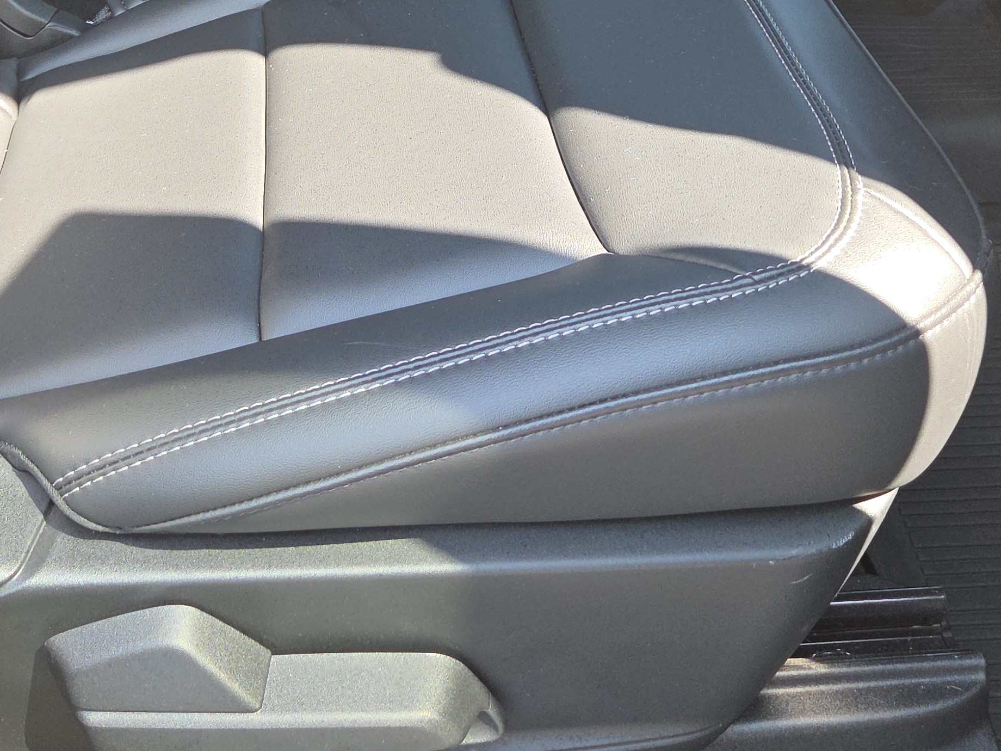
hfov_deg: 38.0
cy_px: -3
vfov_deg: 27.4
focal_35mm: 50
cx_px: 405
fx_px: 1446
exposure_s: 1/180
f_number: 1.8
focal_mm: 5.4
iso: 80
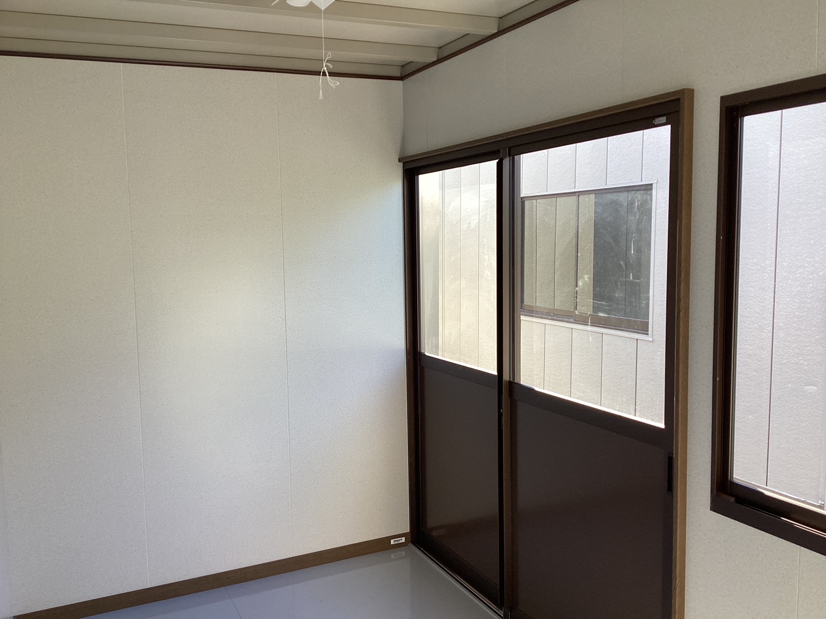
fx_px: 740
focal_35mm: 31
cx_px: 413
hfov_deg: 58.4
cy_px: 310
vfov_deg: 45.4
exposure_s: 1/120
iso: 32
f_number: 2.4
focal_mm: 3.3
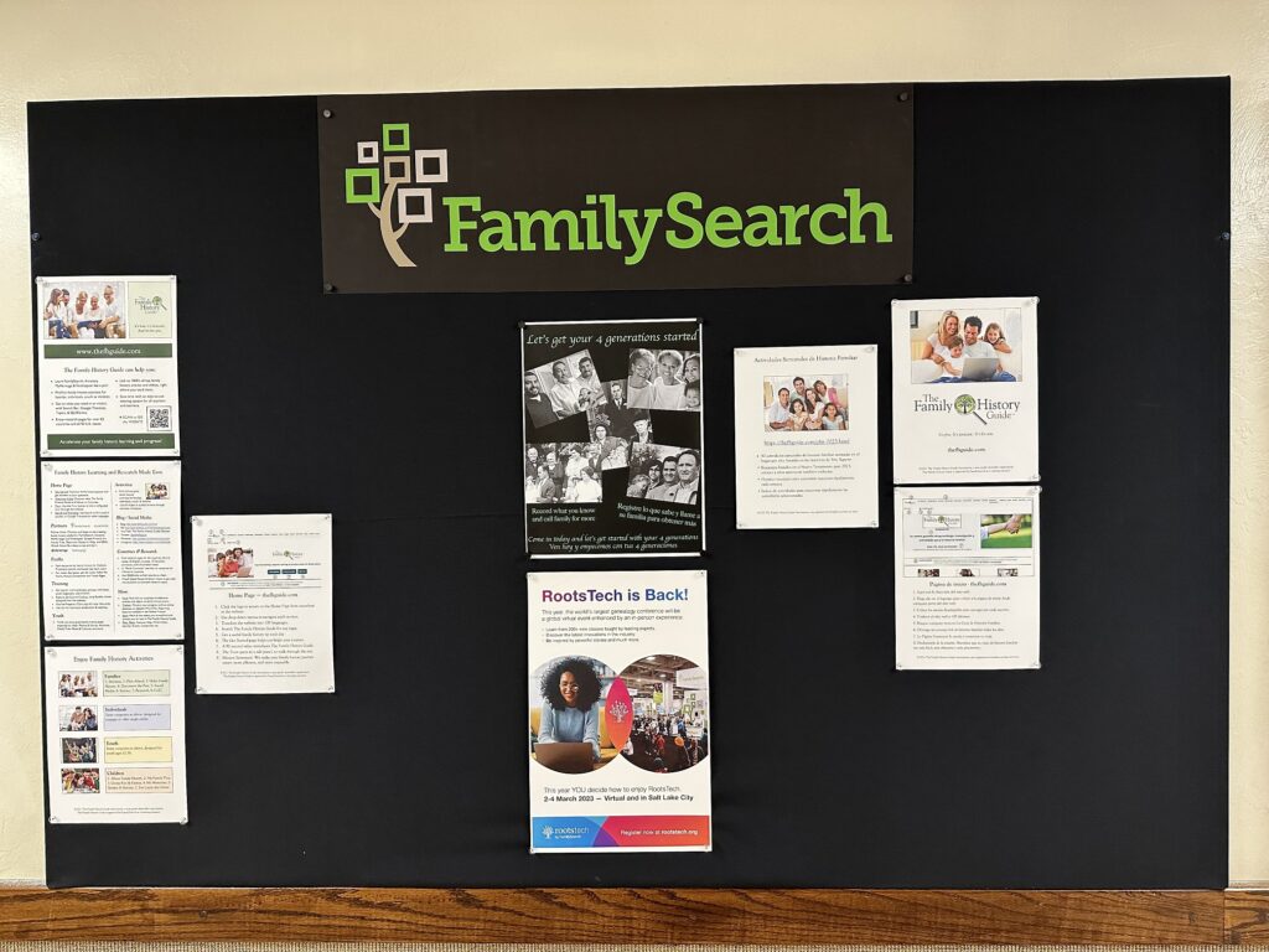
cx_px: 634
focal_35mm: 24
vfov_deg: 56.8
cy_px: 476
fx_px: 880
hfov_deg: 71.6
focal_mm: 6.86
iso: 250
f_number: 1.78
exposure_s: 1/60
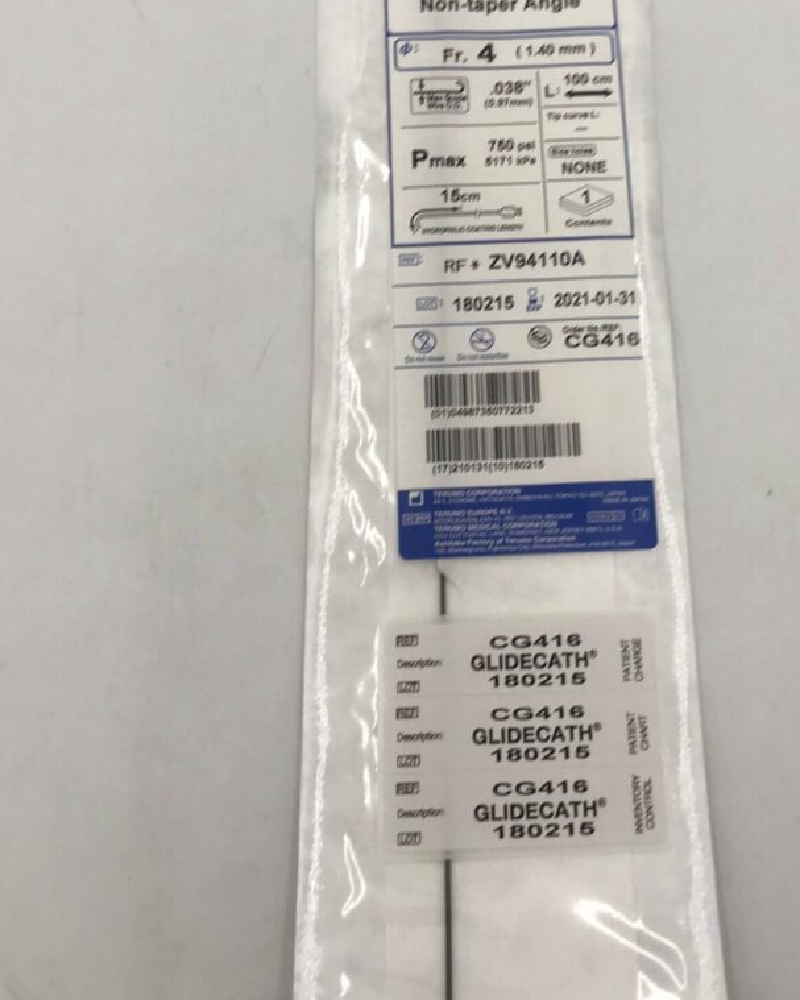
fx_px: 1421
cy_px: 323
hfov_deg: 31.2
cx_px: 522
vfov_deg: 38.3
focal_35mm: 48
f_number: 1.8
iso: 25
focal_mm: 3.99
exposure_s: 1/60
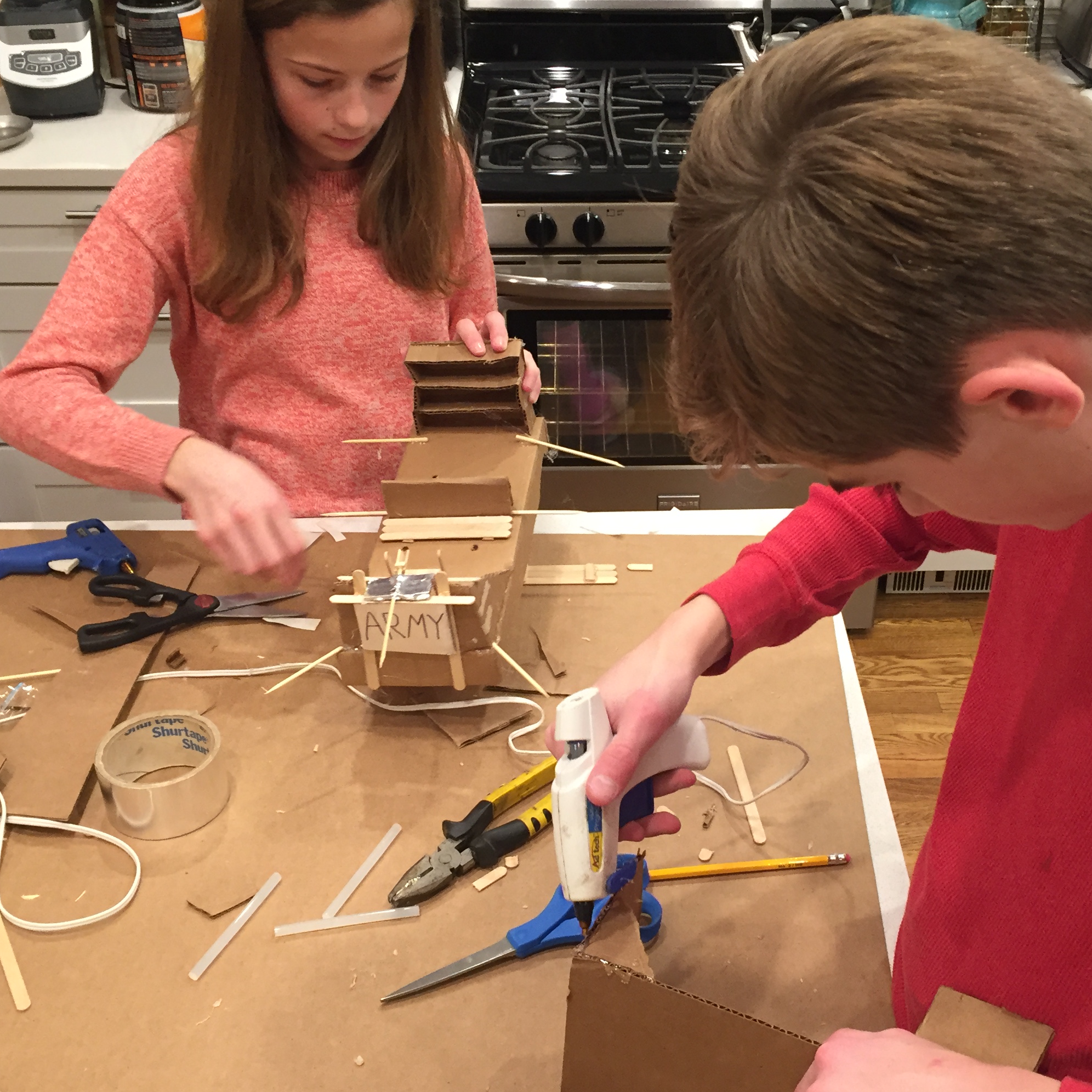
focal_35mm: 42
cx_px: 650
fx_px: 1499
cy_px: 574
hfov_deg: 39.9
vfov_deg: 40.0
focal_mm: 4.15
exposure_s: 1/30
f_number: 2.2
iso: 125
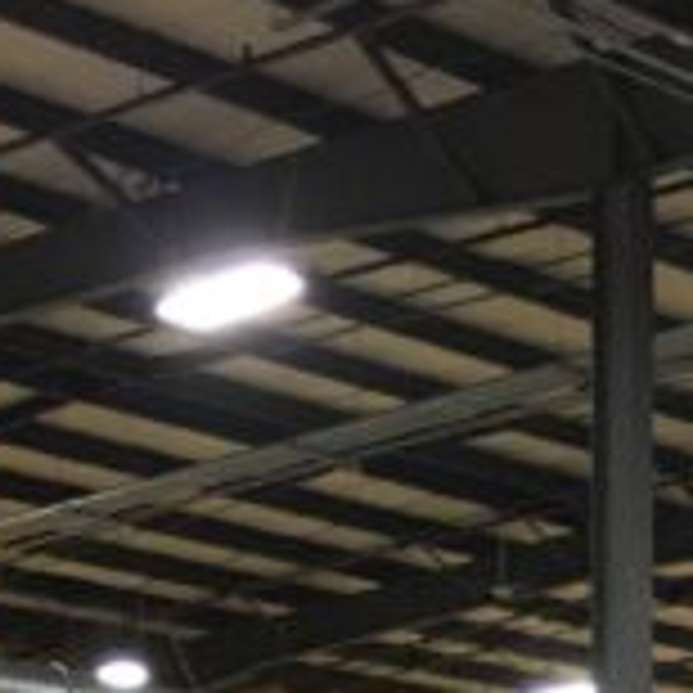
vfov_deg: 12.4
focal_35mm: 128
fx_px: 2899
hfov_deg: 13.4
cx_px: 729
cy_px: 1282
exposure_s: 1/30
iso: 160
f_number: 2.2
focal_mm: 4.15
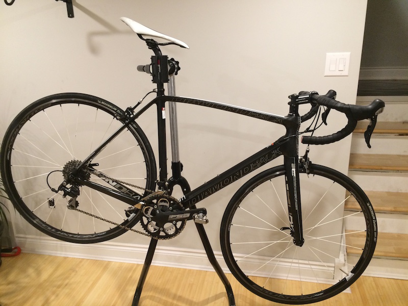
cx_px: 204
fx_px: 342
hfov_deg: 61.7
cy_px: 153
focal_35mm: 29
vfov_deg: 48.2
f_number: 2.2
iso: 160
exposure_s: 1/30
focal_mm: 4.15
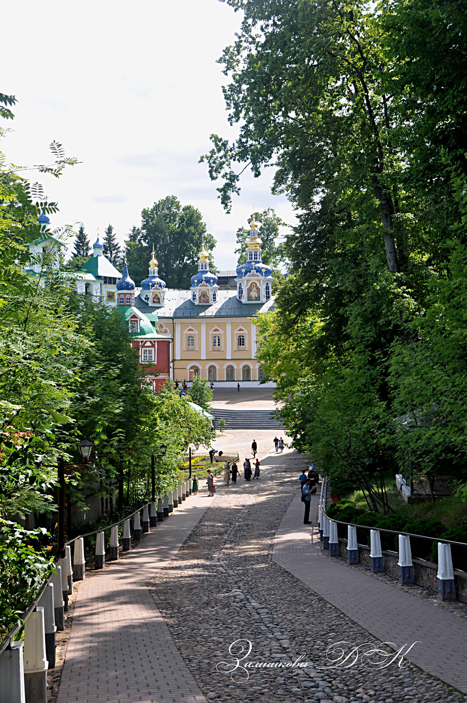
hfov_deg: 28.0
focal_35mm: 48
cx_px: 234
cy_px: 352
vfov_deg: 41.2
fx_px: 936
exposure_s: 1/250
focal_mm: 32
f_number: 8
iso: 200
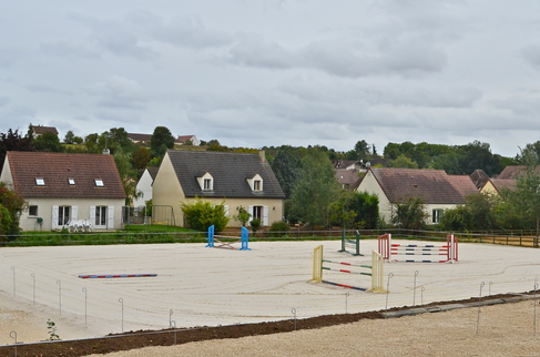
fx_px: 802
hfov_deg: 37.2
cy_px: 162
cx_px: 272
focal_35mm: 54
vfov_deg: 25.1
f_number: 8
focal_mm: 29
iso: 100
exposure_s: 1/250
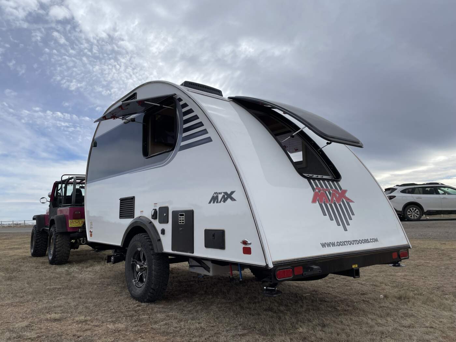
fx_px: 343
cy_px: 171
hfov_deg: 67.3
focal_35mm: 26
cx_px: 228
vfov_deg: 53.1
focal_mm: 4.2
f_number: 1.6
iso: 32
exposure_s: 1/5814
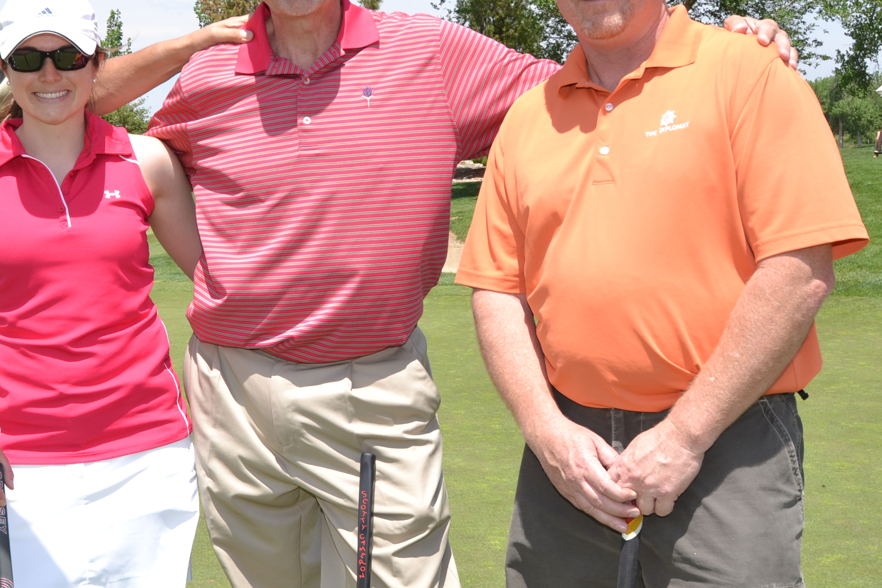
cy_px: 188
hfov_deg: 33.0
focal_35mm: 60
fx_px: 1470
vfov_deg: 22.5
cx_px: 267
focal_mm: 24
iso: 200
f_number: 10
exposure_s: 1/160
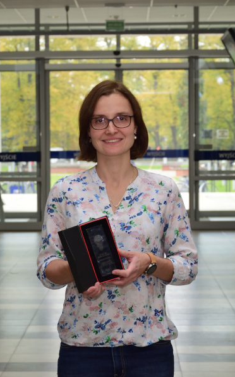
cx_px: 109
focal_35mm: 97
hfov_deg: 13.5
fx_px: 995
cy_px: 188
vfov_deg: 21.4
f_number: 4.8
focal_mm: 42
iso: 400
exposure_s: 1/125
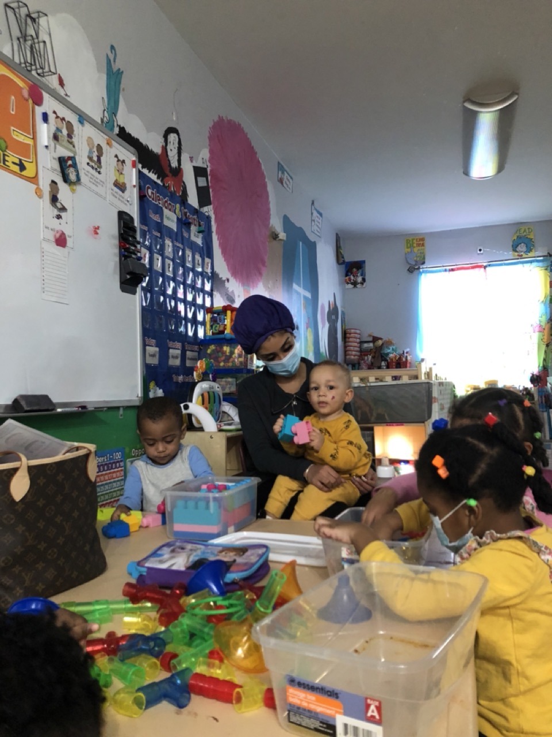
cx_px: 276
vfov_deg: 63.4
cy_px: 368
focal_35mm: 28
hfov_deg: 49.7
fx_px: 595
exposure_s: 1/13
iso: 100
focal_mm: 3.99
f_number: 1.8
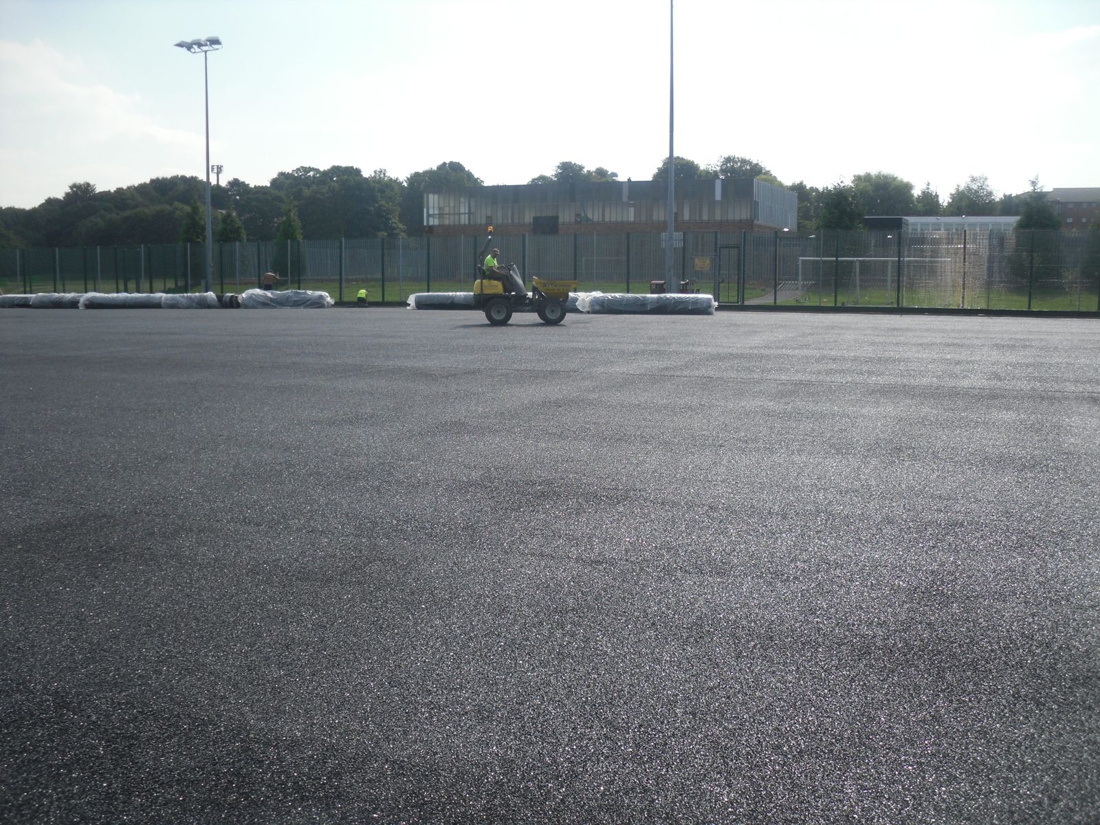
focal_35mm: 35
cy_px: 412
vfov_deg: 40.7
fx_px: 1112
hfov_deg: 52.6
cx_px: 550
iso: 80
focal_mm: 6.3
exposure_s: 1/145
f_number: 7.6
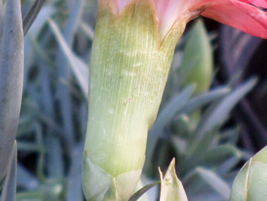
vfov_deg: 15.1
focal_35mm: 94
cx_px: 121
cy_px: -53
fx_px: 725
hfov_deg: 20.9
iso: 120
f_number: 2.5
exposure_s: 1/30
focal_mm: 4.5
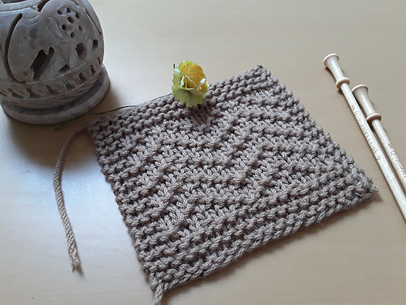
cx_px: 203
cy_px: 153
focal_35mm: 28
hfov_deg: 63.4
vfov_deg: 49.8
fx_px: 328
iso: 160
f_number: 1.9
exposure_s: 1/25
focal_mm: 2.91
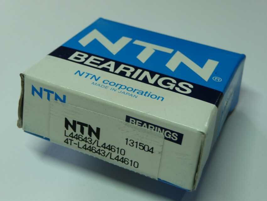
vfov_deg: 21.9
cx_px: 134
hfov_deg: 29.0
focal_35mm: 67
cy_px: 100
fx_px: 517
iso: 100
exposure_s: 1/50
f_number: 4.5
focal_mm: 11.3
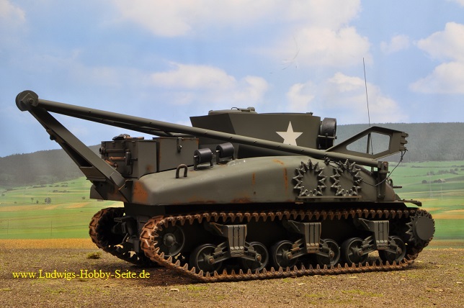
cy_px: 154
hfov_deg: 30.5
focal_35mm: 66
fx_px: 850
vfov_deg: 20.6
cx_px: 232
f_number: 29
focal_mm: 44
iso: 200
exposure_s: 3
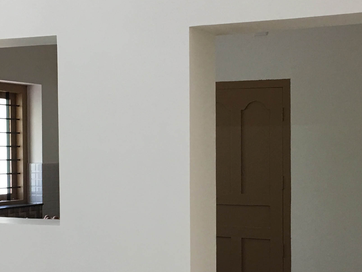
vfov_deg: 20.1
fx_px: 763
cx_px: 220
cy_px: 186
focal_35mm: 73
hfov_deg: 26.6
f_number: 2.2
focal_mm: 4.15
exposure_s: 1/33
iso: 50
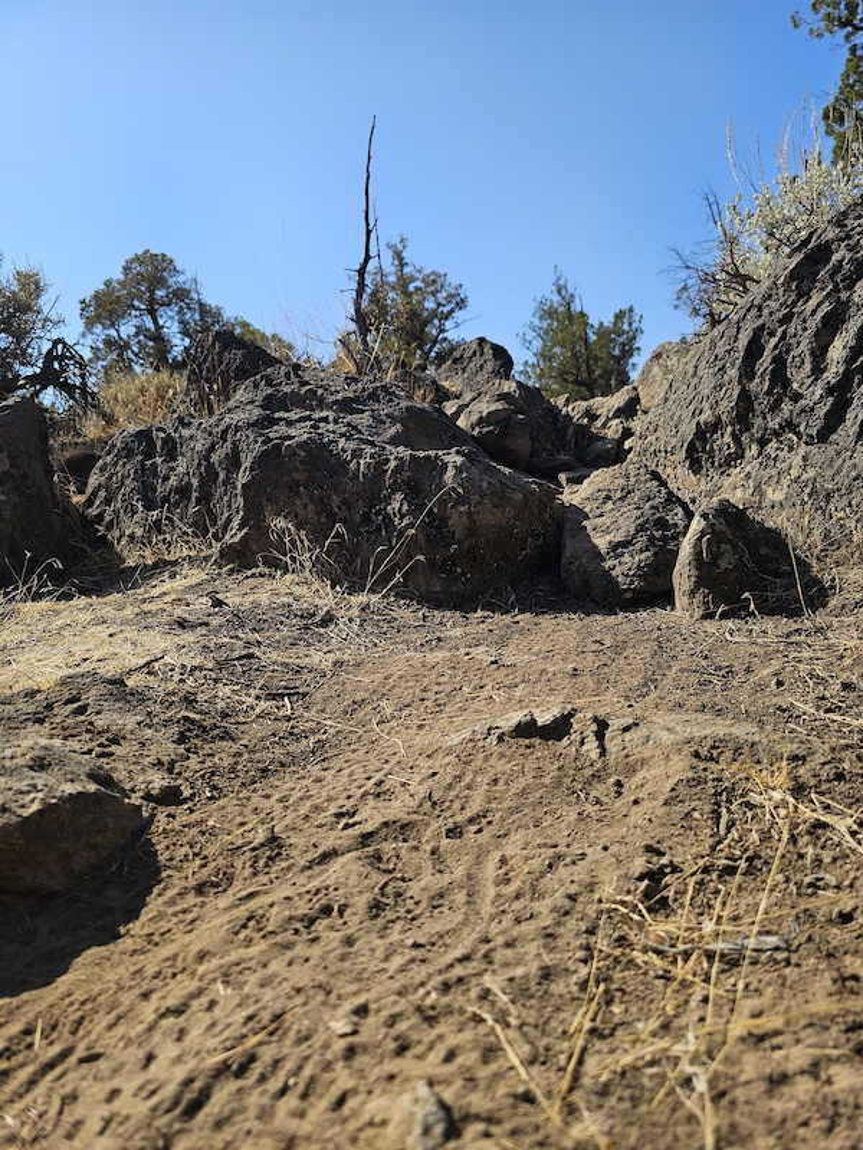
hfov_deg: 58.9
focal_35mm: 23
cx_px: 432
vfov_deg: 73.9
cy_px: 575
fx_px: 765
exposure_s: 1/777
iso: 10
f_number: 1.7
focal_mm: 6.3
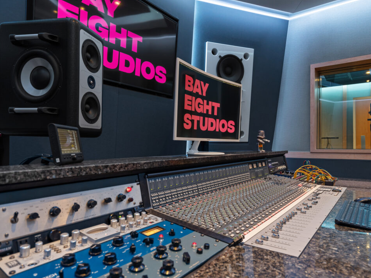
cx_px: 205
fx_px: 247
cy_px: 138
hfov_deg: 73.7
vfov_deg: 58.9
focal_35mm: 23
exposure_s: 1/6
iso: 800
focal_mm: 21
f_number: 4
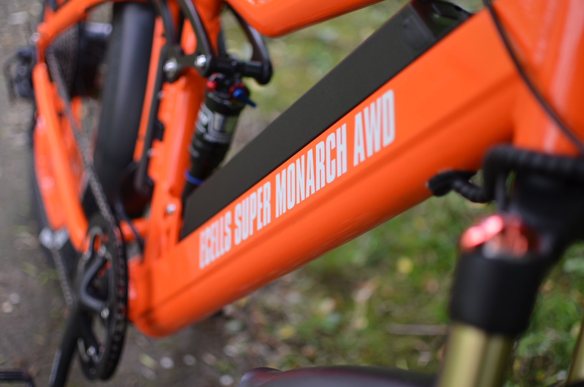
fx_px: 850
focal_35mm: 52
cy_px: 194
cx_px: 292
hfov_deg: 37.9
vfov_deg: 25.6
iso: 100
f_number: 1.8
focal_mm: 35
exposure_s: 1/60
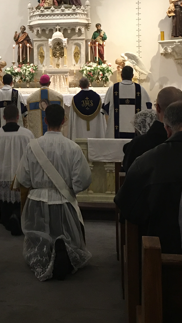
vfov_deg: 34.8
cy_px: 87
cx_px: 12
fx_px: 506
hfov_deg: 19.9
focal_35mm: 59
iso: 50
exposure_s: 1/15
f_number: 2.2
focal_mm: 4.15
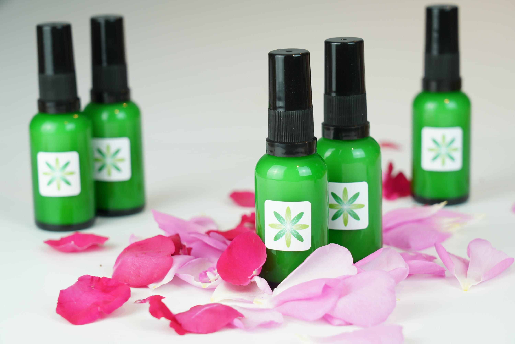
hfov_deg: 19.5
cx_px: 258
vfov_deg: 13.0
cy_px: 172
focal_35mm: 105
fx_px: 1502
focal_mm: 105
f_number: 7.1
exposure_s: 1/60
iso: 800
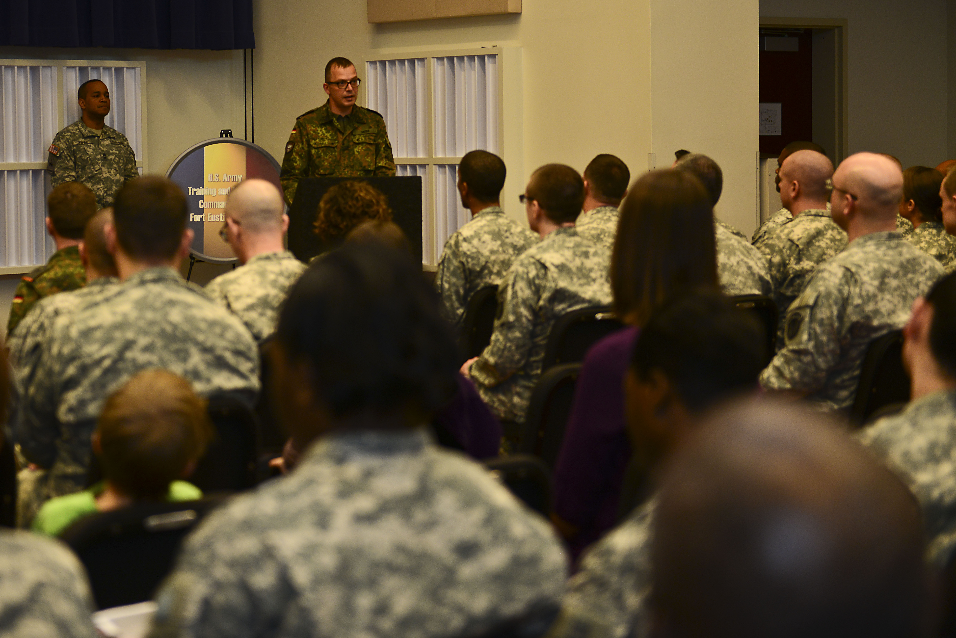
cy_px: 319
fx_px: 1859
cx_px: 478
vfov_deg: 19.5
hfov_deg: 28.8
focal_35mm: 70
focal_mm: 70
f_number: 2.8
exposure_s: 1/100
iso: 500
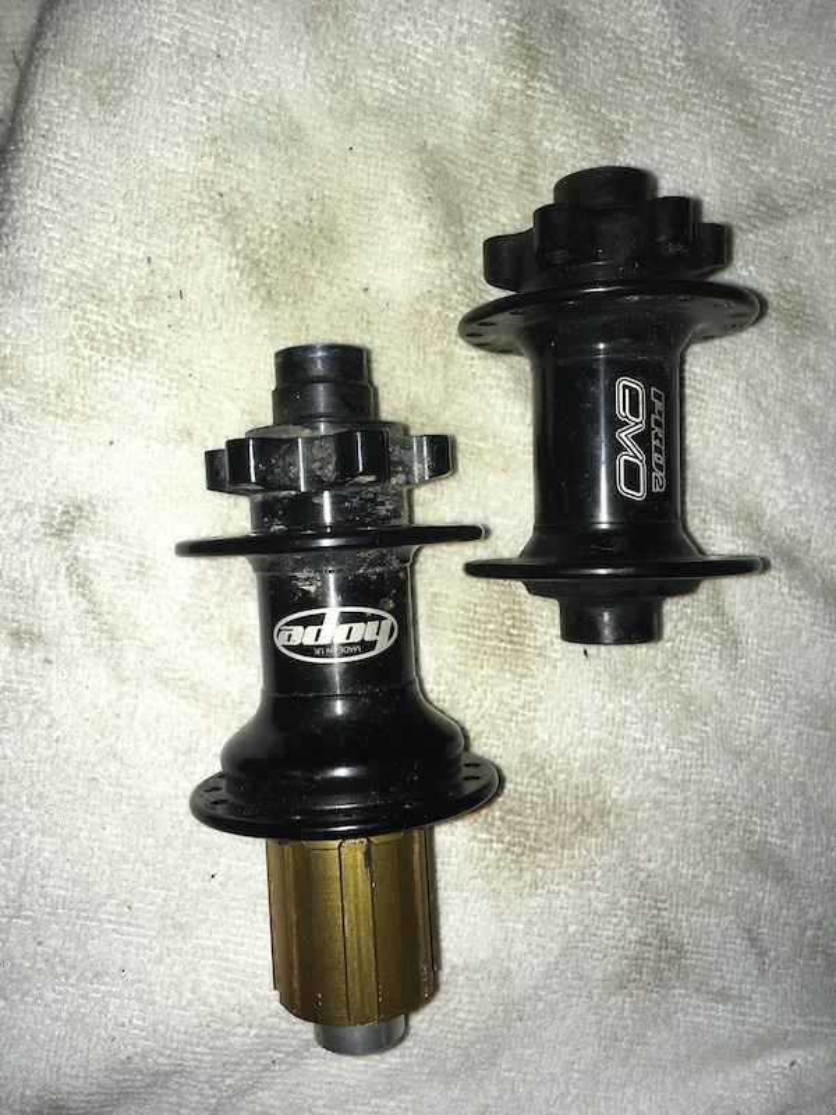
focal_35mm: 29
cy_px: 558
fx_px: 934
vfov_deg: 61.7
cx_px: 418
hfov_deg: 48.2
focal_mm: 4.15
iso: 25
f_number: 2.2
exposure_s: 1/96
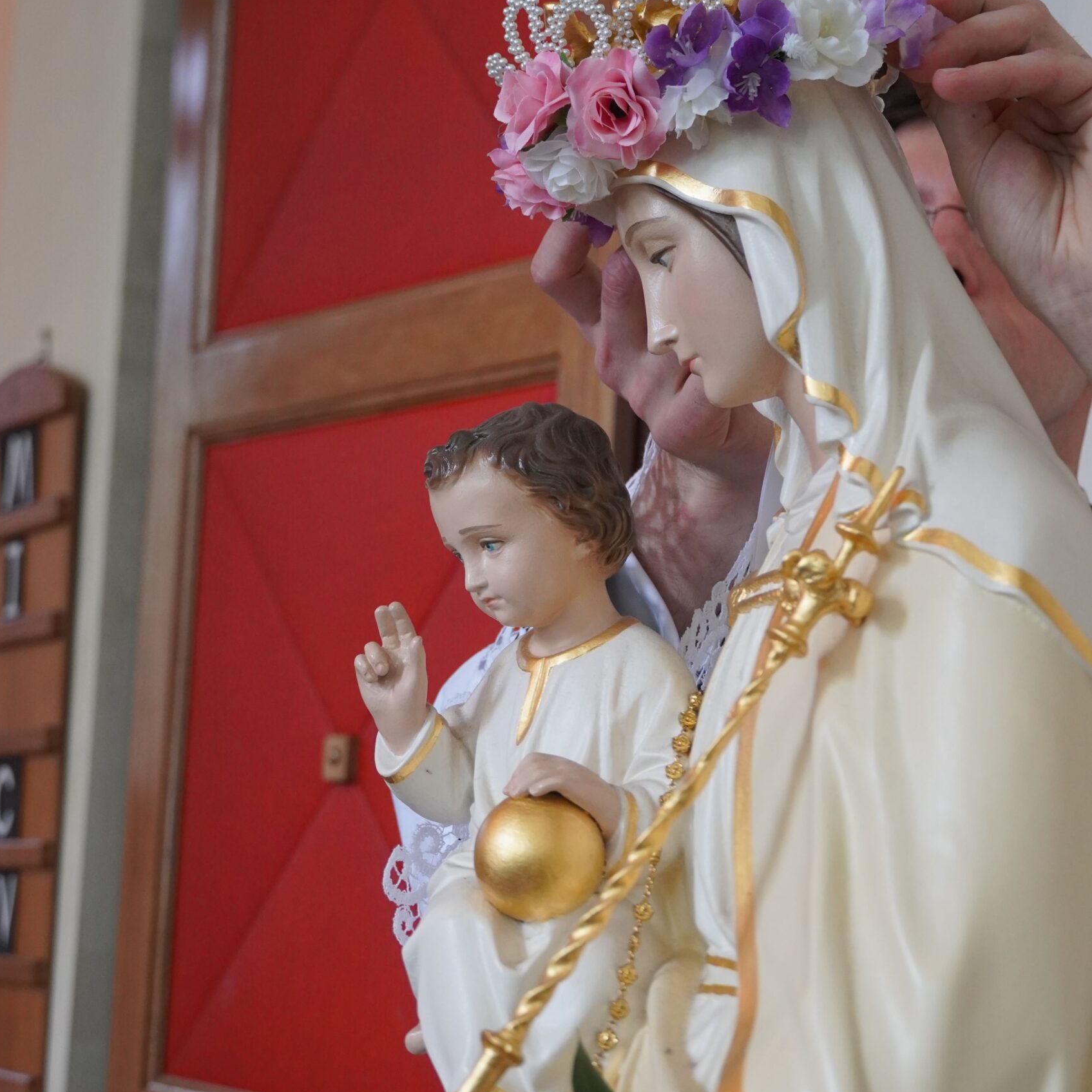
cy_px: 626
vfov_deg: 22.5
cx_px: 543
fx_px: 2748
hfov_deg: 22.5
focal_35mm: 77
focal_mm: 40
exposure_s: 1/160
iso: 1600
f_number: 5
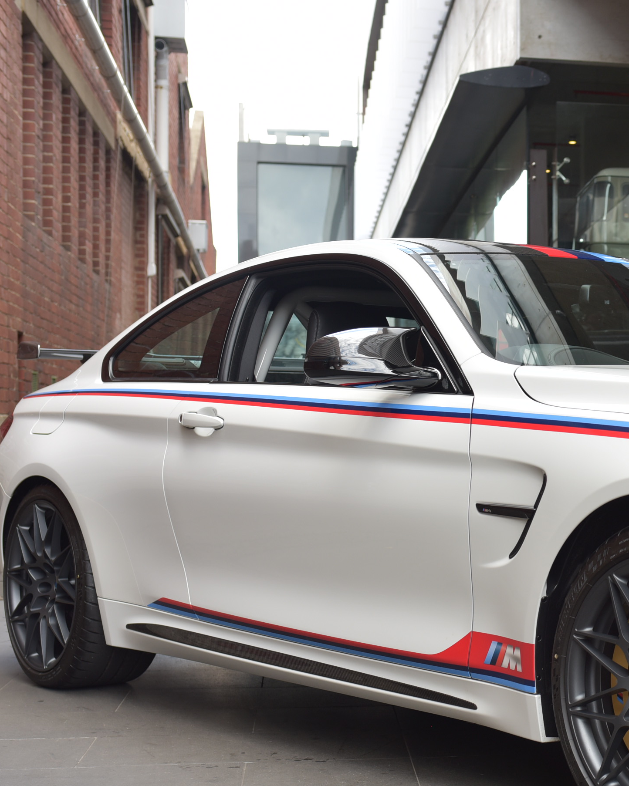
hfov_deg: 21.6
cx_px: 688
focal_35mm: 67
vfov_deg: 28.2
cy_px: 492
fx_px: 1559
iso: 125
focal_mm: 35
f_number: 4
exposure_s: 1/125
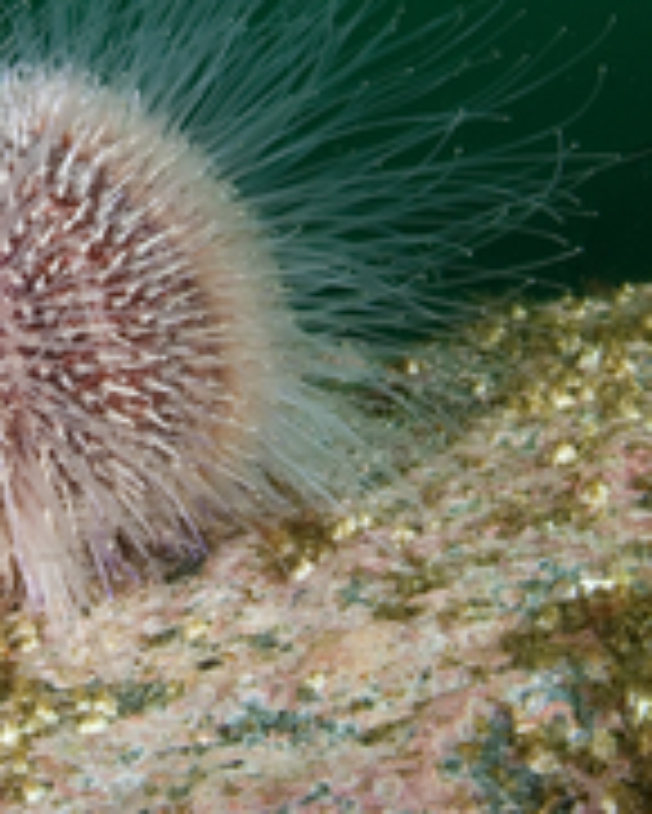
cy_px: 272
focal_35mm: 73
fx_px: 1763
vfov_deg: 25.9
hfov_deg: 20.3
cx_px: -7
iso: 200
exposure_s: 1/4
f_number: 20
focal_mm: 21
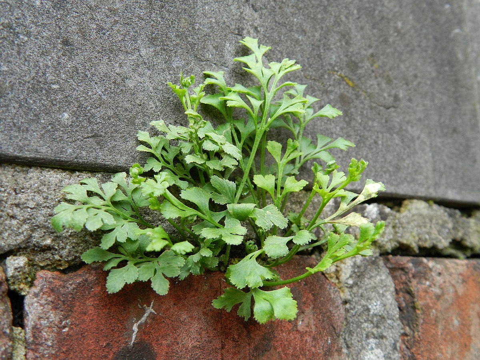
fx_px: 444
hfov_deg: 56.8
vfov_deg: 44.2
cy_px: 180
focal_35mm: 32
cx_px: 240
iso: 160
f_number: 3.7
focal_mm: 5.6
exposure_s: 1/80
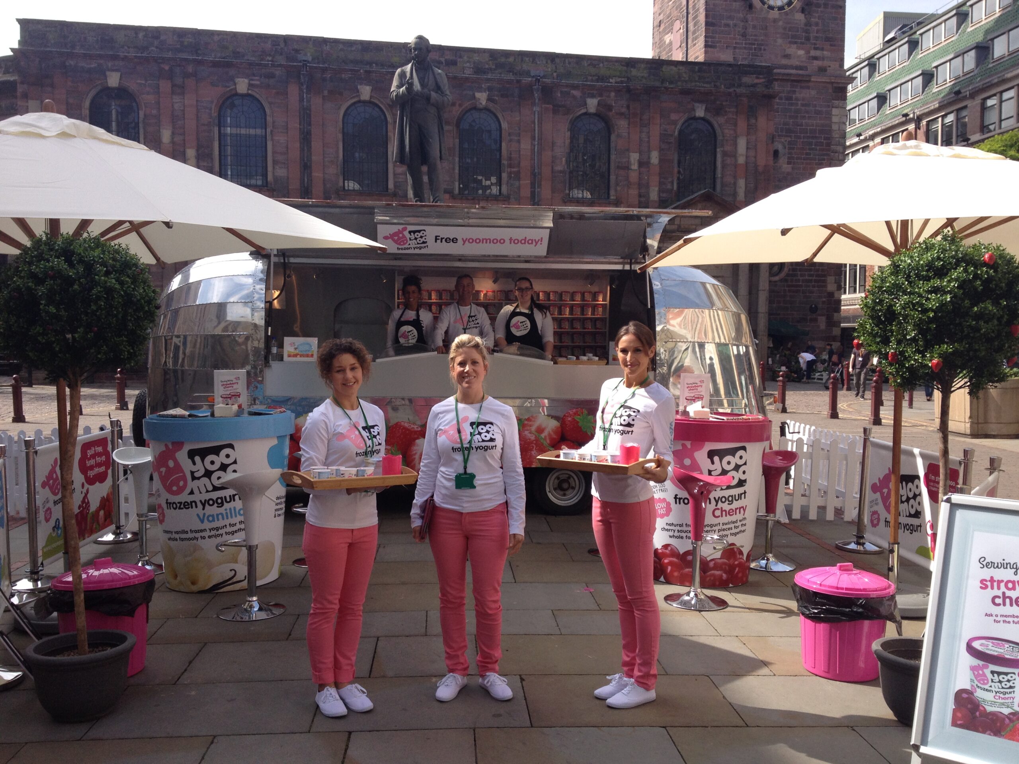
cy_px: 382
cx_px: 510
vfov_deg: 40.7
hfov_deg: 52.6
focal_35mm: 35
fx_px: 1030
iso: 50
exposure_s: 1/1022
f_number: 2.4
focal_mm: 4.28
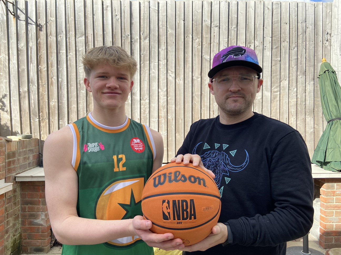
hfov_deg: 67.3
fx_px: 256
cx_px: 170
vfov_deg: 53.1
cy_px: 128
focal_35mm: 26
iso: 32
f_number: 1.8
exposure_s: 1/1114
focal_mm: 4.25
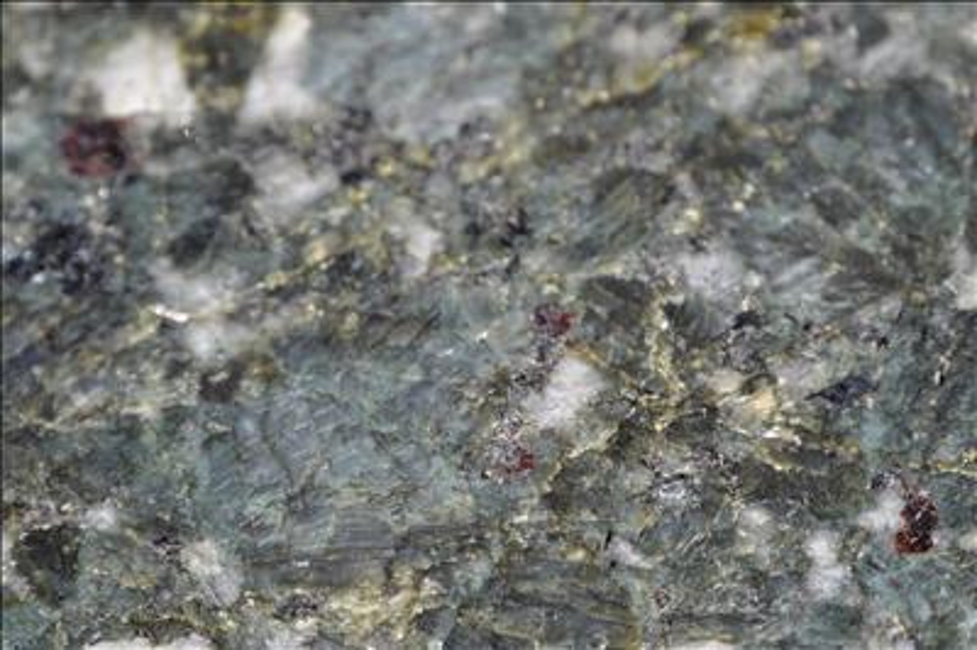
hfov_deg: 24.6
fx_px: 2237
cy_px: 325
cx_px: 488
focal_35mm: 82
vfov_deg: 16.5
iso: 200
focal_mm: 55
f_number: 7.1
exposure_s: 1/200
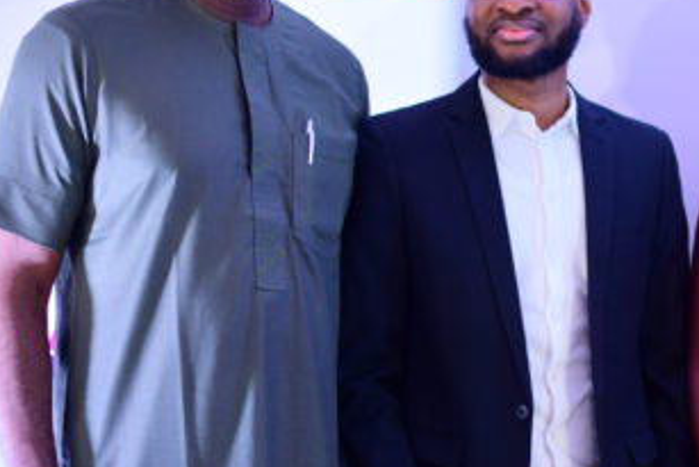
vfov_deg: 11.0
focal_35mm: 125
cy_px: 312
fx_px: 2428
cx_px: 817
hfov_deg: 15.8
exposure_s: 1/500
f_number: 2
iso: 1000
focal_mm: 50
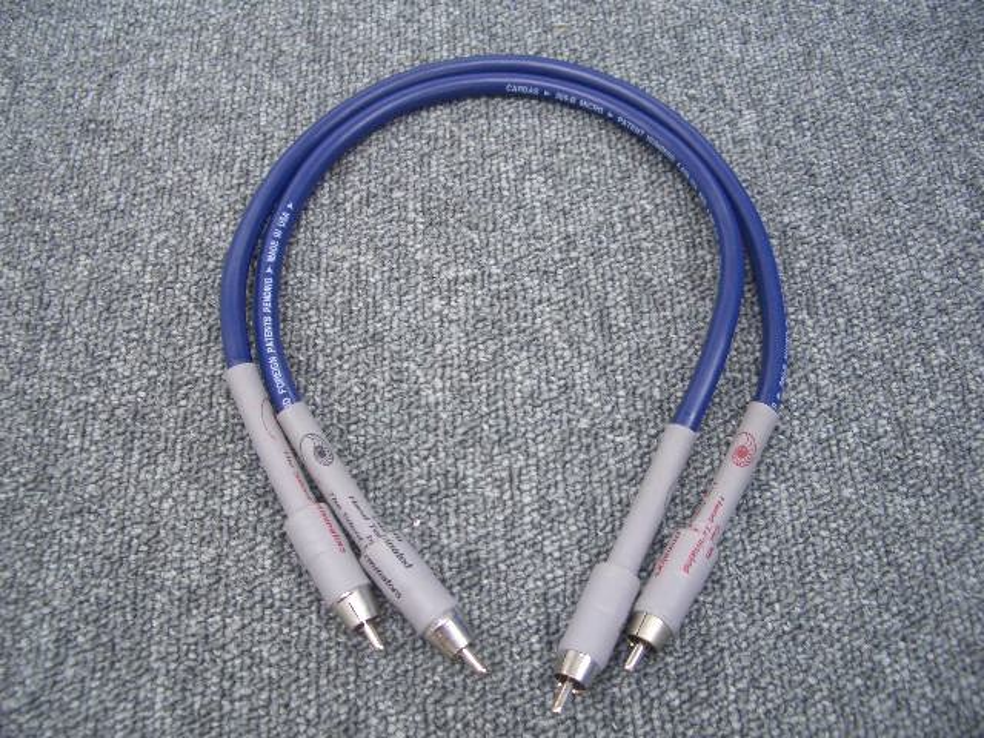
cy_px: 369
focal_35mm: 35
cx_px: 492
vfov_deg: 40.7
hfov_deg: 52.6
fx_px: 995
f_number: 2.6
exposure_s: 1/20
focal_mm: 5.8
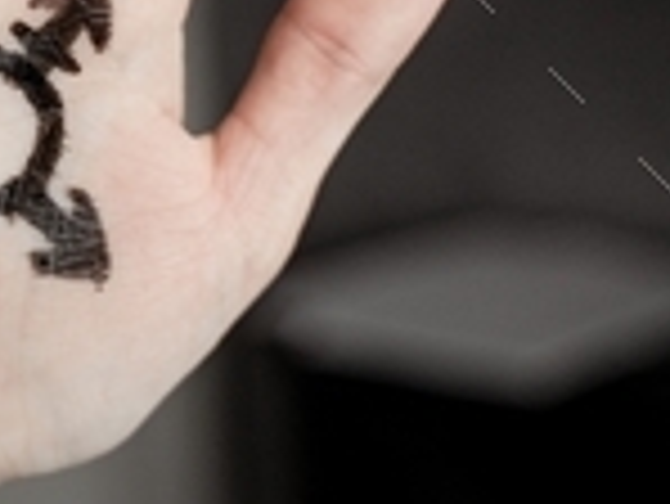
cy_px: -65
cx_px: -490
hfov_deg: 13.1
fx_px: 2654
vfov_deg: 10.7
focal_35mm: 137
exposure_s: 1/160
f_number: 2.8
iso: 640
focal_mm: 36
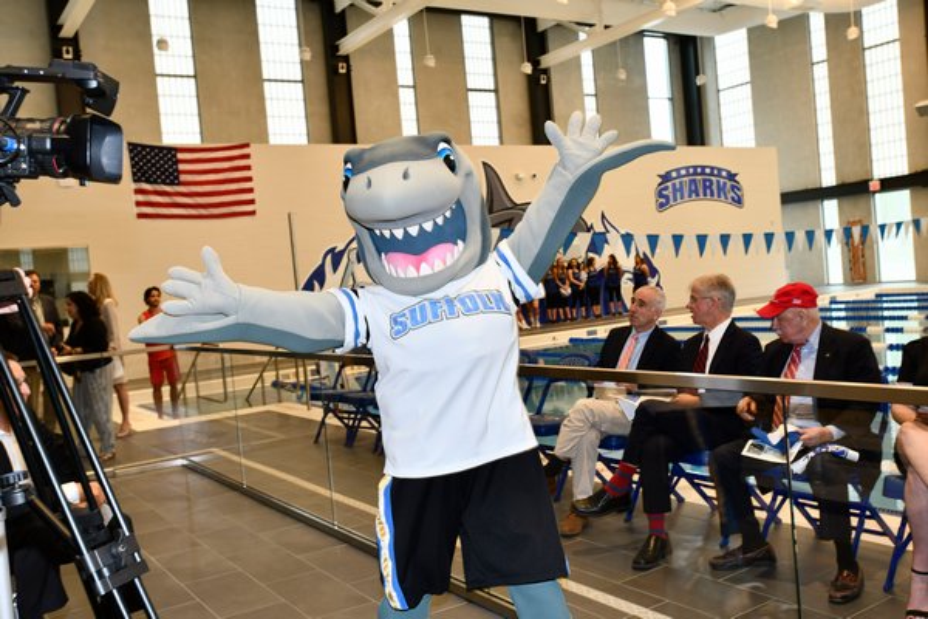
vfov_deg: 37.9
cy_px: 310
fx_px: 902
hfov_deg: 54.4
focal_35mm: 35
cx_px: 464
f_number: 6.3
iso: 500
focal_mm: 35
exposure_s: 1/60
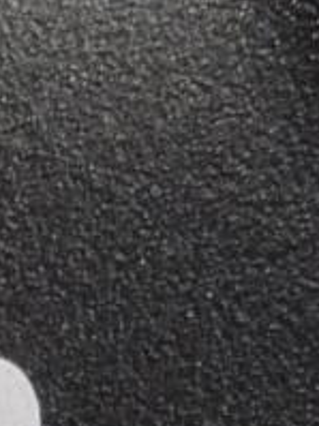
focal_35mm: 196
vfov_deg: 9.7
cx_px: -313
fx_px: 2411
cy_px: 732
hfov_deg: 7.3
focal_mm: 4.7
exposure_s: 1/8
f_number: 3.3
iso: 400
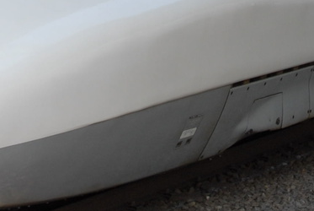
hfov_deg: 11.6
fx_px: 1538
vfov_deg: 7.7
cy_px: -119
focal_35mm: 176
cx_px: 298
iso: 200
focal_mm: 26
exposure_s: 1/200
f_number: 7.1
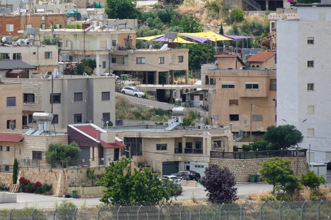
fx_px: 3373
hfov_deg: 5.6
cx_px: 68
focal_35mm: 367
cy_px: 157
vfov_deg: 3.7
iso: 100
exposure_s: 1/320
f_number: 6.3
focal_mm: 135
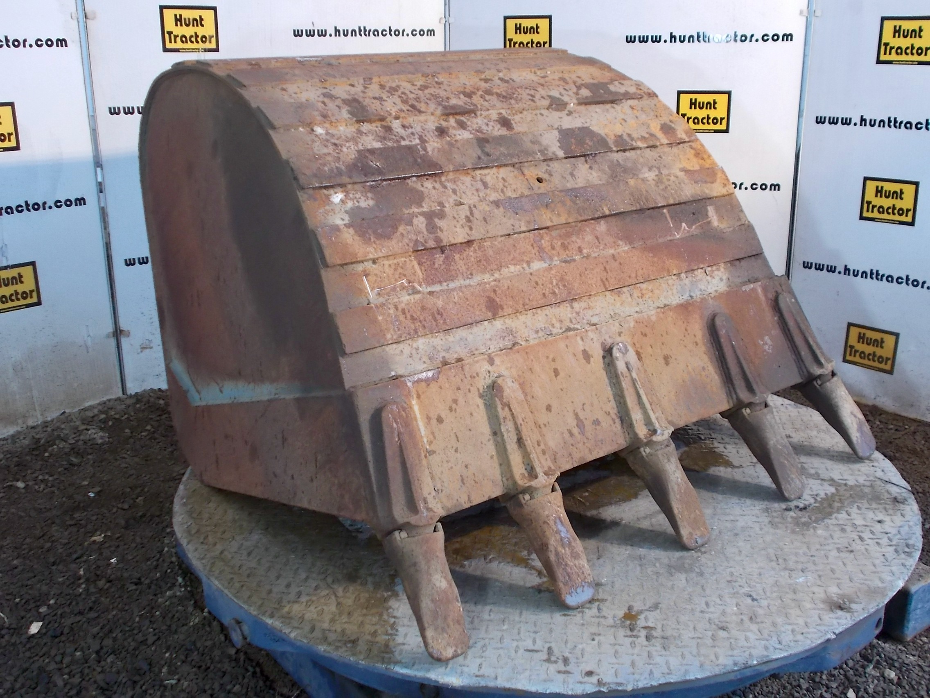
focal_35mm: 39
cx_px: 465
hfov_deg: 47.9
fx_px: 1048
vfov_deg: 36.8
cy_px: 349
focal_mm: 6.9
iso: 200
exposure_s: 1/20
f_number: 3.9
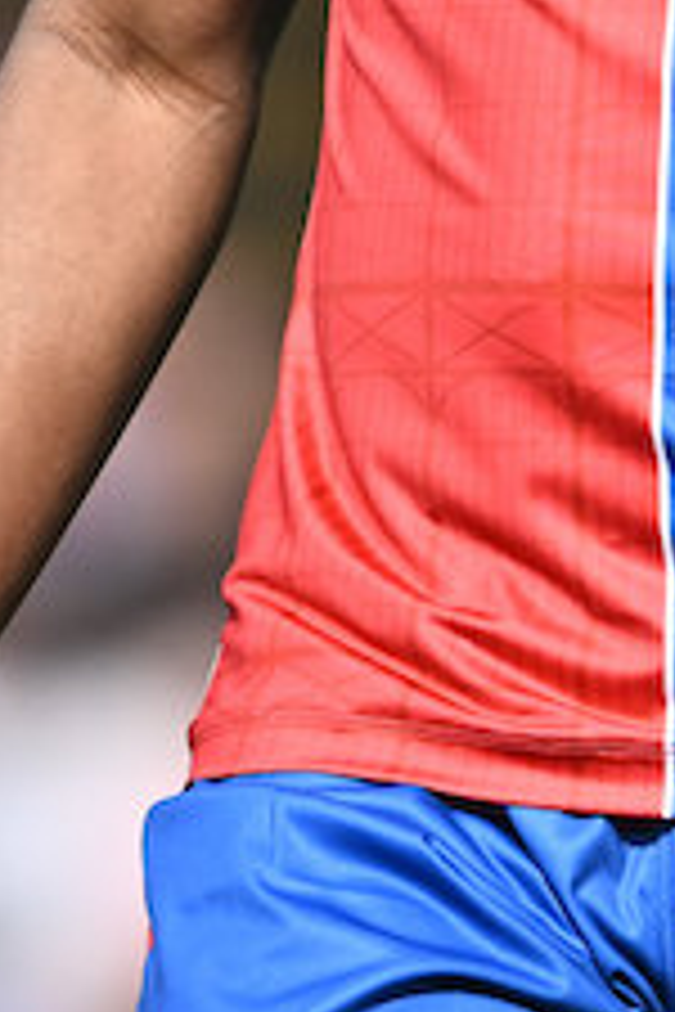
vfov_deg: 1.0
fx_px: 59986
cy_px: -7
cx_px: 562
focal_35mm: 2133
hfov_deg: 0.6
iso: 250
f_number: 2.8
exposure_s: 1/5000
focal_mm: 400
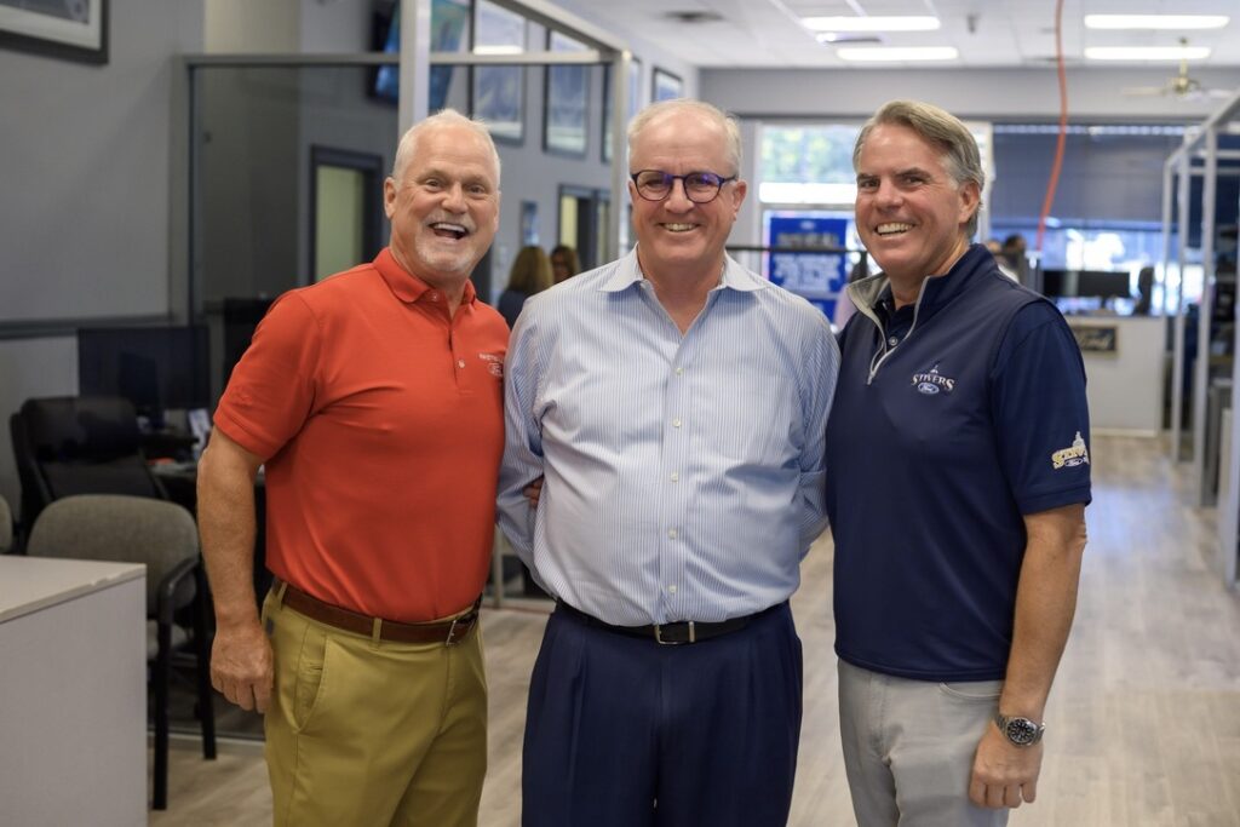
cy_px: 414
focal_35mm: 50
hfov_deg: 39.6
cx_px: 620
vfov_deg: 27.0
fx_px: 1722
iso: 640
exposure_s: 1/100
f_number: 3.5
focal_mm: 50
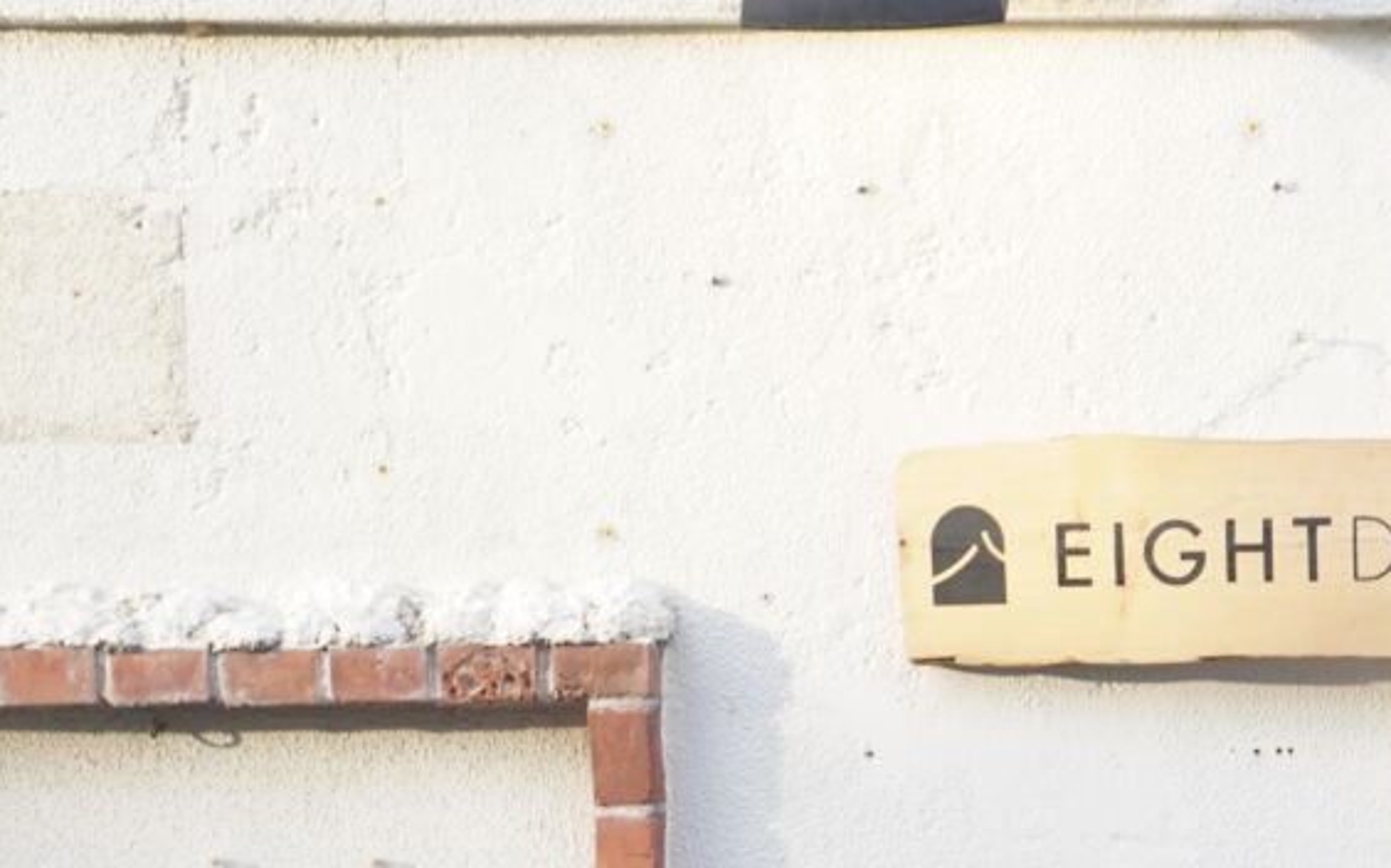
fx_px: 3789
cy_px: 927
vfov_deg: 12.9
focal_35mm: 100
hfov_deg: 19.4
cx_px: 1731
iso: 320
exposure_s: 1/40
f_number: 6.3
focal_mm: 24
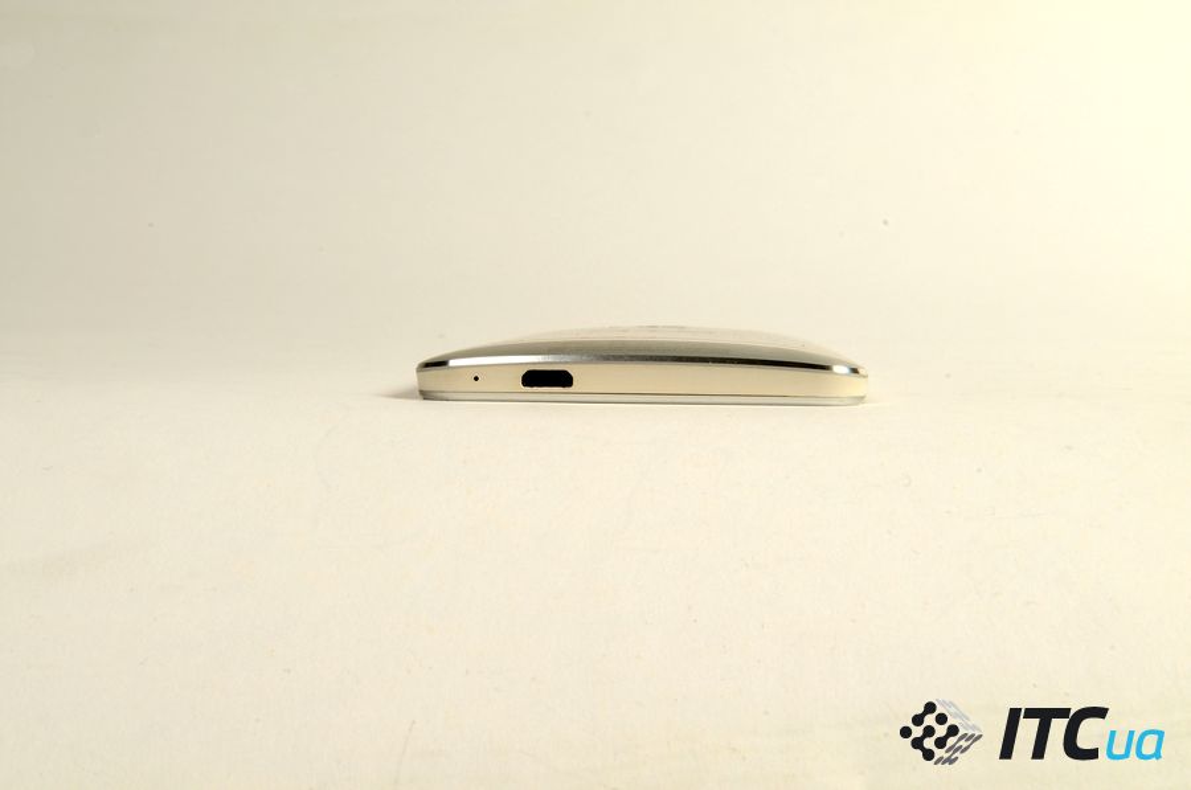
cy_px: 395
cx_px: 596
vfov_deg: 22.5
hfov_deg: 33.4
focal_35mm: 60
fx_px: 1982
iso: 200
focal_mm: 40
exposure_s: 1/80
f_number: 22
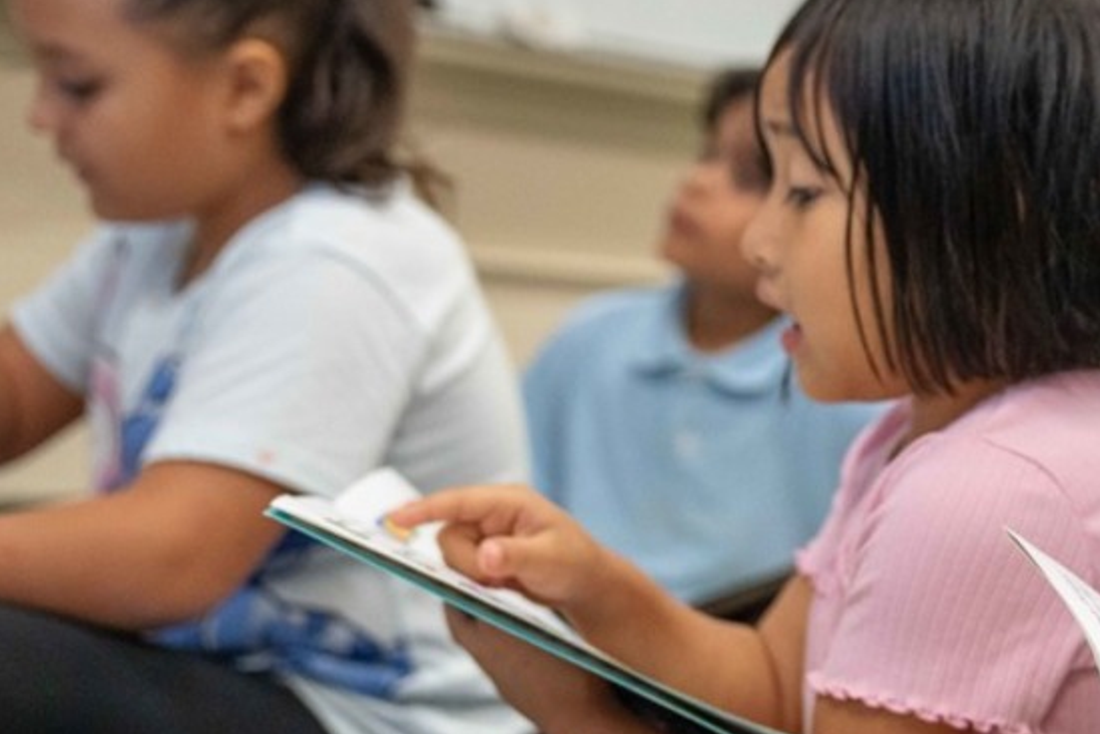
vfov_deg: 14.5
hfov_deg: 20.8
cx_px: 1152
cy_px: 341
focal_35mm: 94
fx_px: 2872
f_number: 2.8
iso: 2500
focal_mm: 43
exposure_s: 1/250
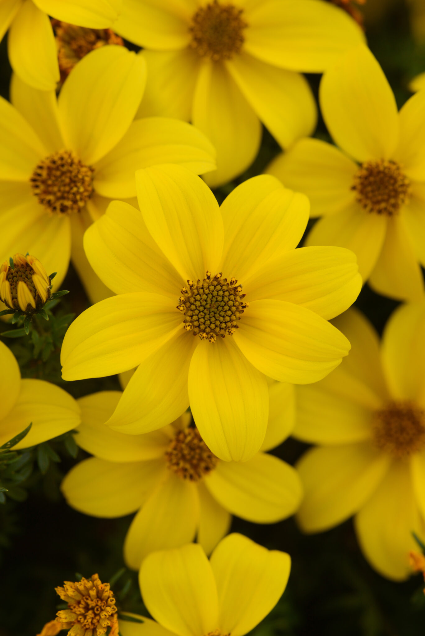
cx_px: 212
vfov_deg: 19.4
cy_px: 318
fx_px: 1858
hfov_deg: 13.1
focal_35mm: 105
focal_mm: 105
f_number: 11
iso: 200
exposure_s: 1/320
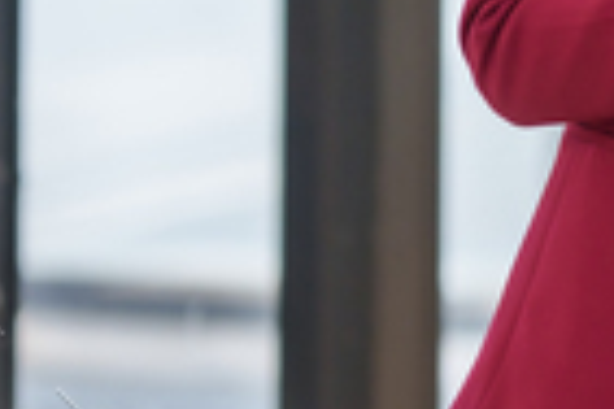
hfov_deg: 5.7
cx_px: 1054
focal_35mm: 355
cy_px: -350
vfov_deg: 3.8
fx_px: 6054
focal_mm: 85
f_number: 2
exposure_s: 1/500
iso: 400
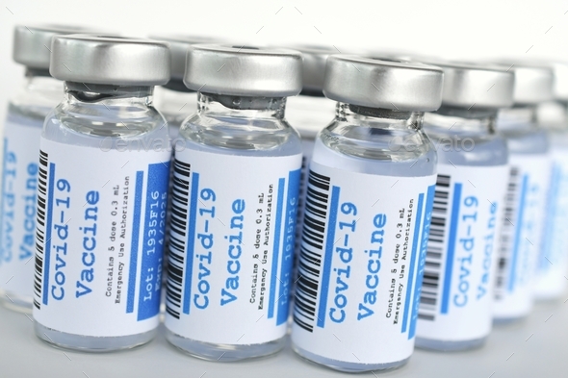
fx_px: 946
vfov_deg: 22.6
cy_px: 189
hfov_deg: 33.4
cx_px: 284
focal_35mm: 60
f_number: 5.6
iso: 200
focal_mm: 40
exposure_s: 1/250
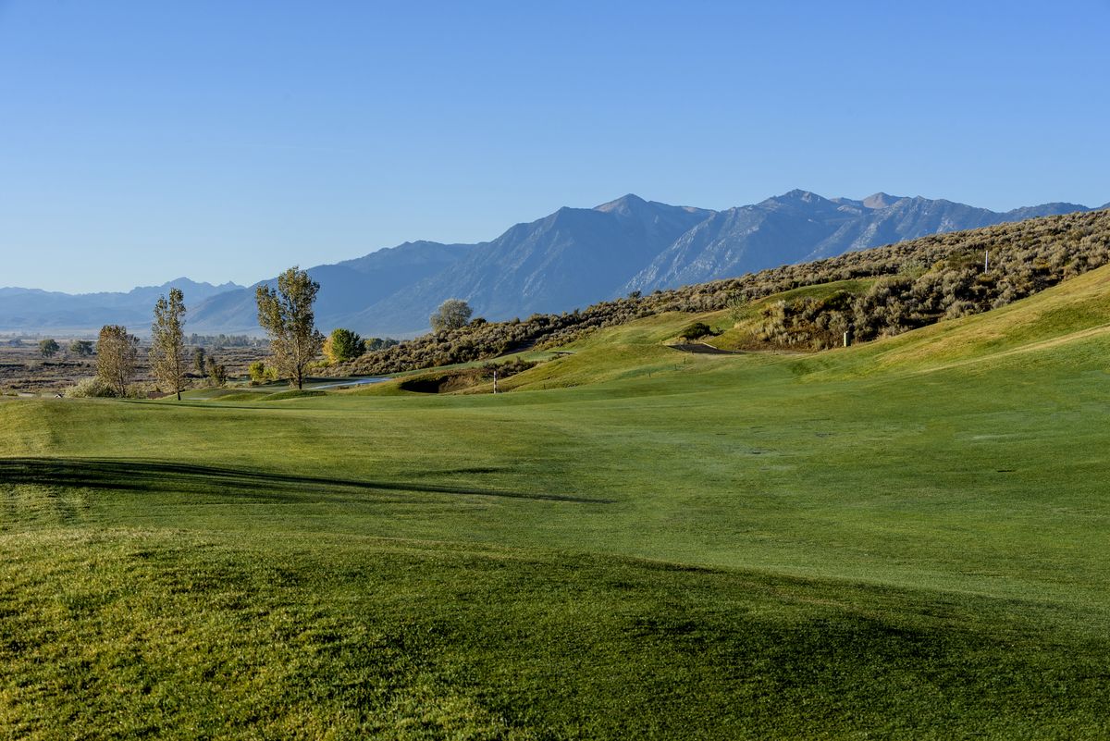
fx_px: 2159
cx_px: 555
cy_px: 370
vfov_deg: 19.5
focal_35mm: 70
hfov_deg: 28.8
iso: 320
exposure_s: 1/400
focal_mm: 70
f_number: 11
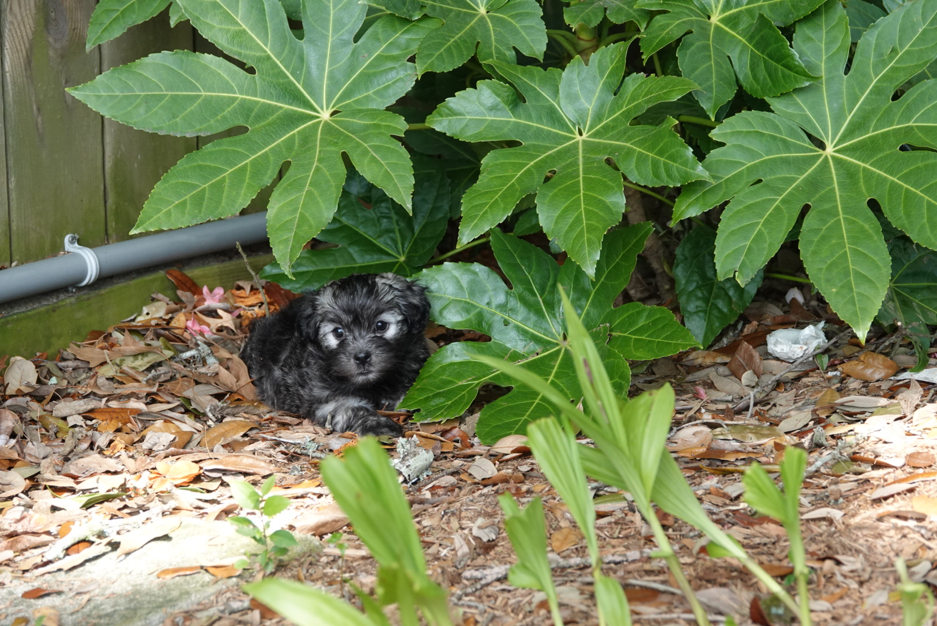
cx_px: 468
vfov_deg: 11.5
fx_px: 3099
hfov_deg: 17.2
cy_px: 313
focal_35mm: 119
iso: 500
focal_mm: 43.48
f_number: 4
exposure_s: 1/250
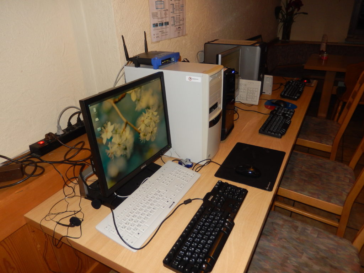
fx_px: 263
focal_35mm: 25
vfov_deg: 54.9
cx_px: 182
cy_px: 136
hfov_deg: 69.4
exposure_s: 1/30
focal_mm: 4.5
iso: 200
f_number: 3.4
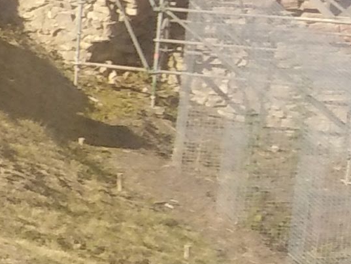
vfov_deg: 9.4
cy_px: 44
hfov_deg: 9.7
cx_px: -696
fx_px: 1602
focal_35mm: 158
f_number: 2.2
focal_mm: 3.46
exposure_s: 1/587
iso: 100
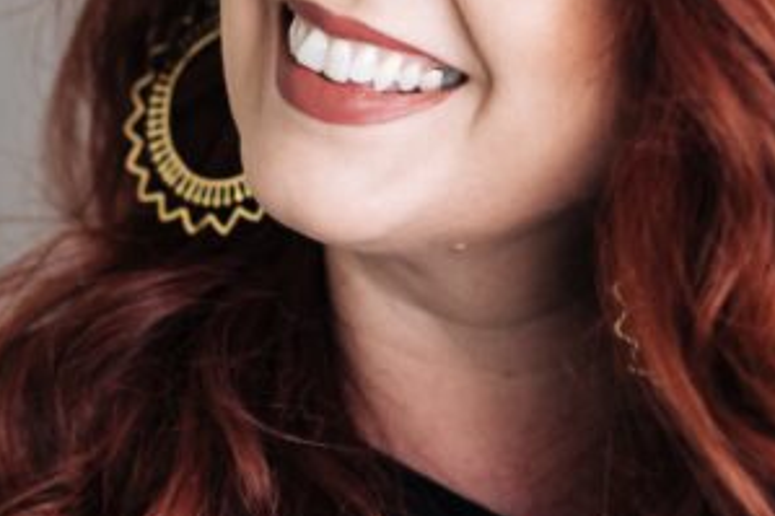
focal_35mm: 273
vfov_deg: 5.0
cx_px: 573
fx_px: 5874
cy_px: 388
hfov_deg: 7.5
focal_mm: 85
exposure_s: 1/800
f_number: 2.5
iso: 500
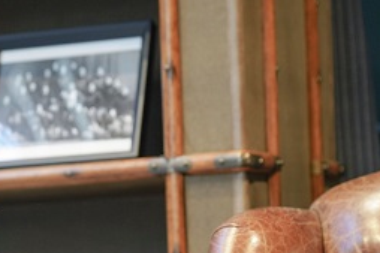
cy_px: 347
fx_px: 1466
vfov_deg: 9.6
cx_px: 87
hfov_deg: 14.7
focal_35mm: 139
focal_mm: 49
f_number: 2.8
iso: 320
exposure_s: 1/125
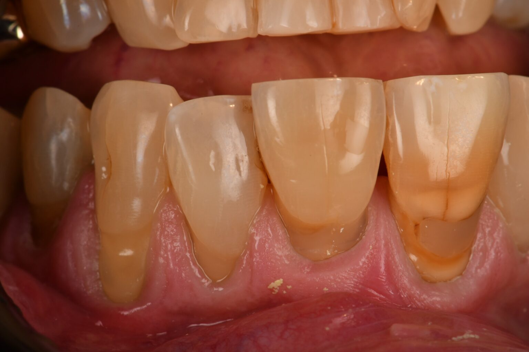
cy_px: 176
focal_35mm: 126
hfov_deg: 16.3
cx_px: 264
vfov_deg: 10.9
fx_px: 1851
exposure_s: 1/160
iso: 200
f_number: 32
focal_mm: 105
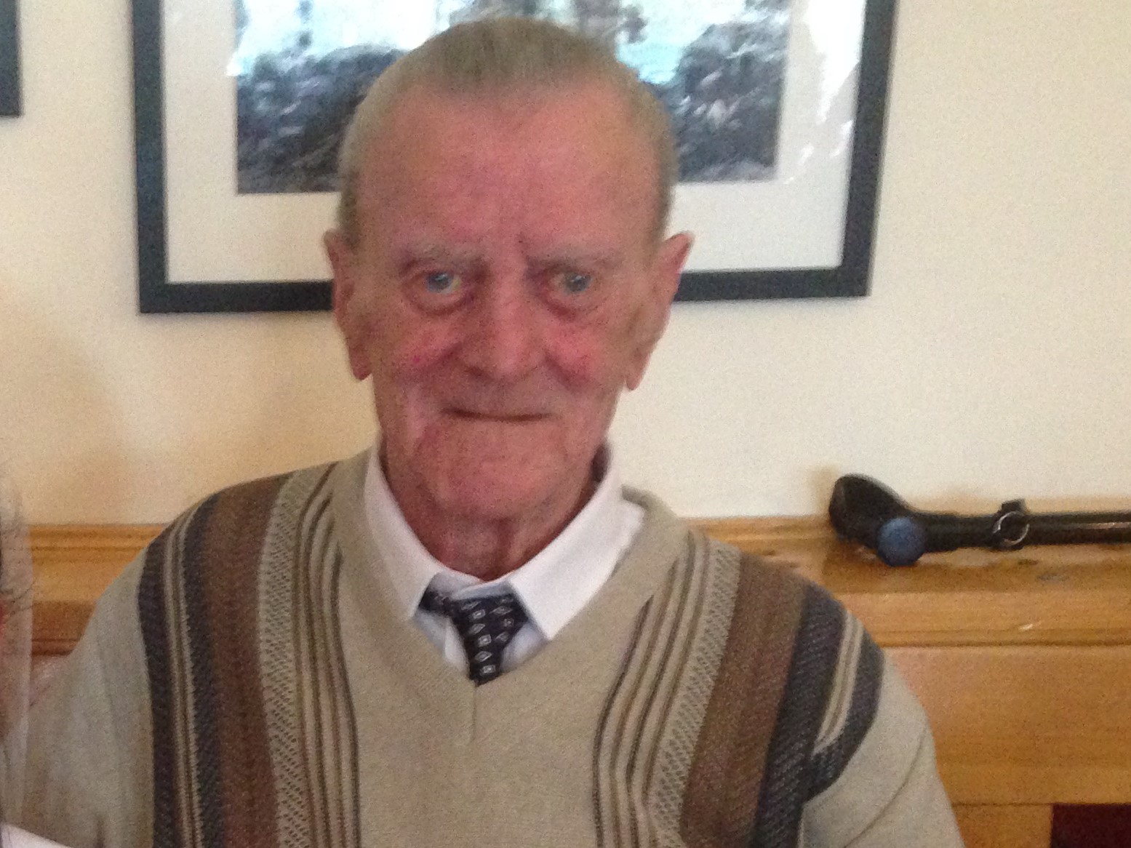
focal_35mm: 33
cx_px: 566
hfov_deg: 55.4
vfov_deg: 42.9
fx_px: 1078
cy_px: 424
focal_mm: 4.12
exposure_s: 1/17
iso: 400
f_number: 2.4
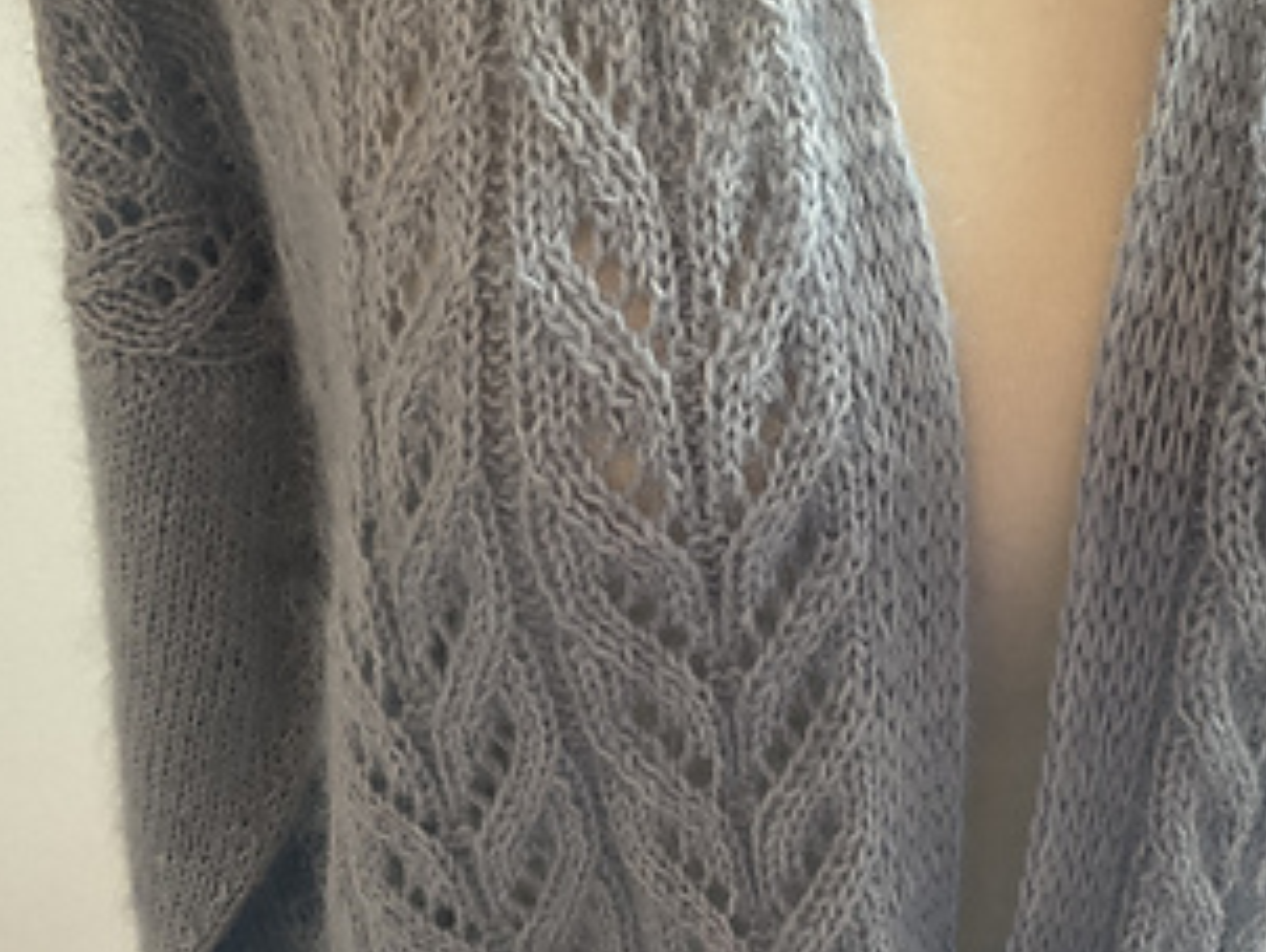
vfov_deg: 30.3
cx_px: 817
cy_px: 442
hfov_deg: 39.3
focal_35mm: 48
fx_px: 1757
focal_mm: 3
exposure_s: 1/60
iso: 125
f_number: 1.8
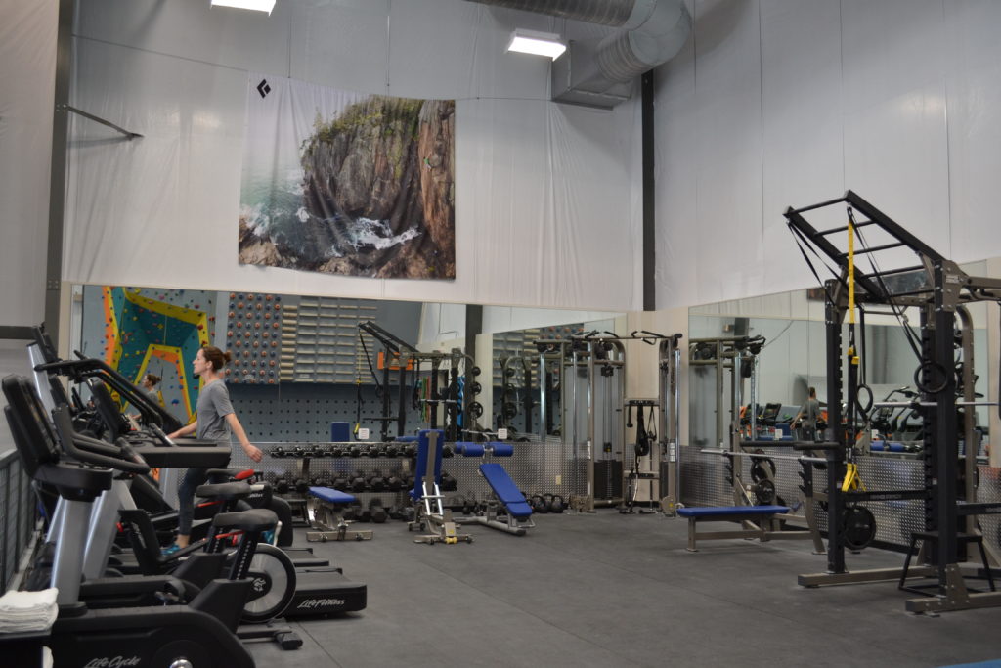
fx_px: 1001
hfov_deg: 53.1
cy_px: 334
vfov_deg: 36.9
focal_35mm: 36
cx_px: 500
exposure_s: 1/80
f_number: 4.5
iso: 400
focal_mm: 24
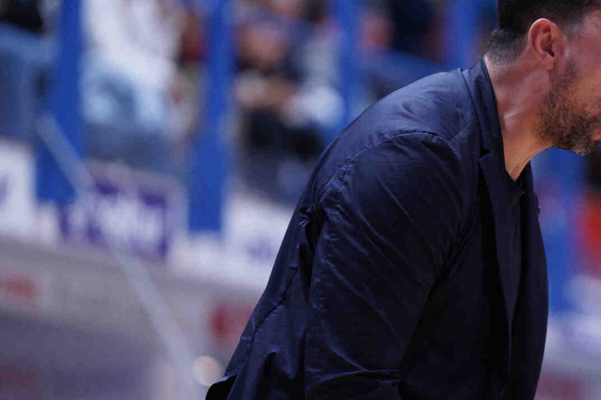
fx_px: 5992
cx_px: 534
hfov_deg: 5.7
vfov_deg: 3.8
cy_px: 215
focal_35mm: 359
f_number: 2.8
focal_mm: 200
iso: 1600
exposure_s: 1/1000
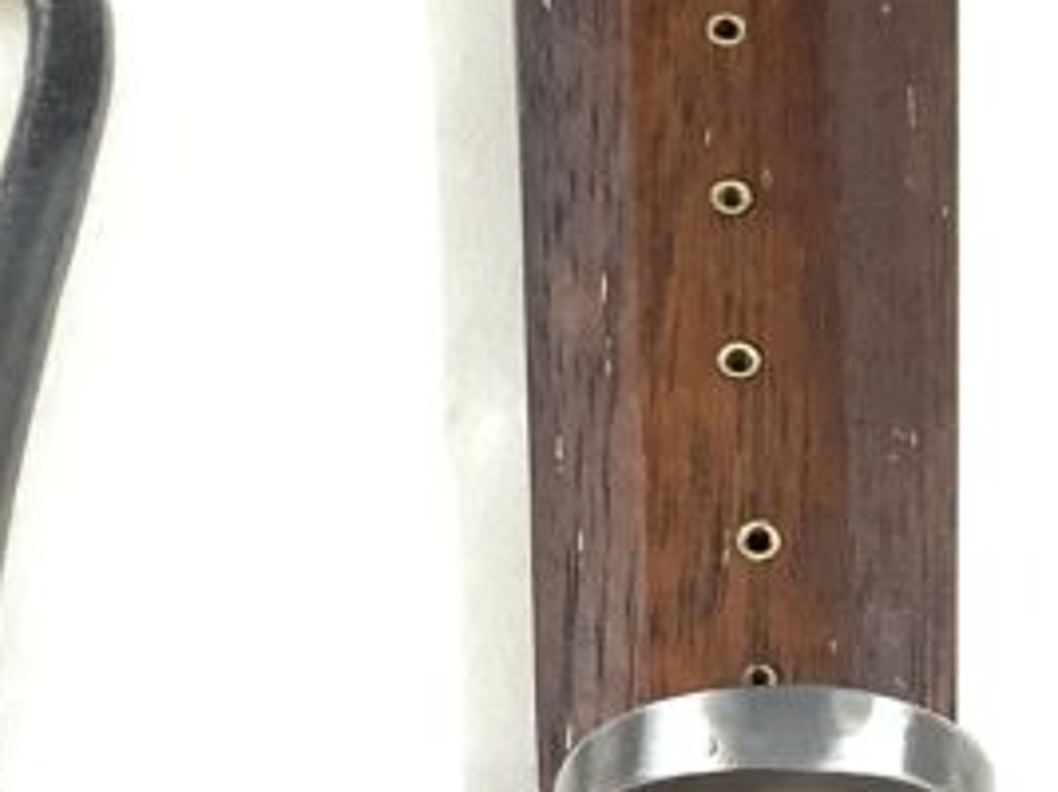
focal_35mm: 119
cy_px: 550
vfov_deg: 12.4
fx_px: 3635
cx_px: 741
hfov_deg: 16.5
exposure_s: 1/60
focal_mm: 3.3
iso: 200
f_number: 2.4
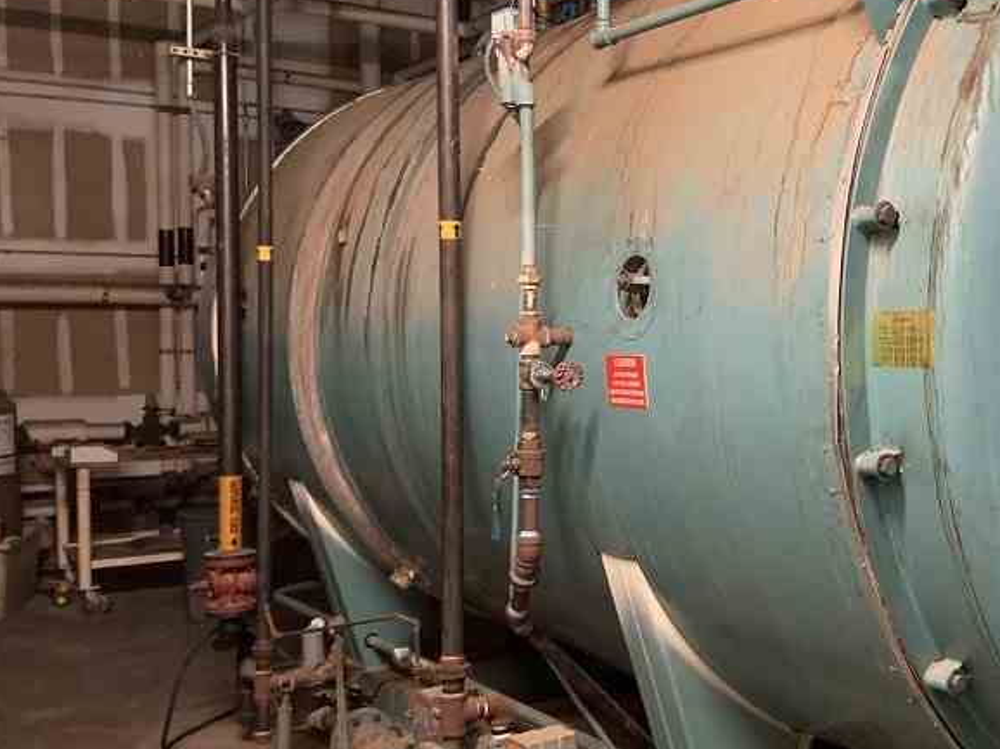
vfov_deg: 32.2
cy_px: 374
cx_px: 803
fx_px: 1299
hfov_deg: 40.3
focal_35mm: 45
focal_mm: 4.25
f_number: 1.8
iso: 640
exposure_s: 1/30
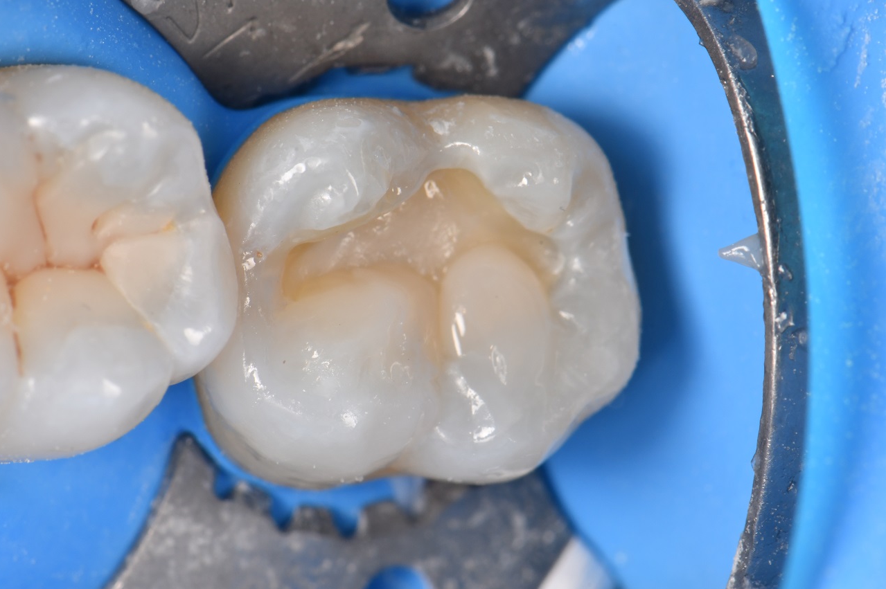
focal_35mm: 166
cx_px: 437
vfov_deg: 8.3
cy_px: 289
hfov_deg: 12.4
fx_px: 4083
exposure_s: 1/200
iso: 200
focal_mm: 105
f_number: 32
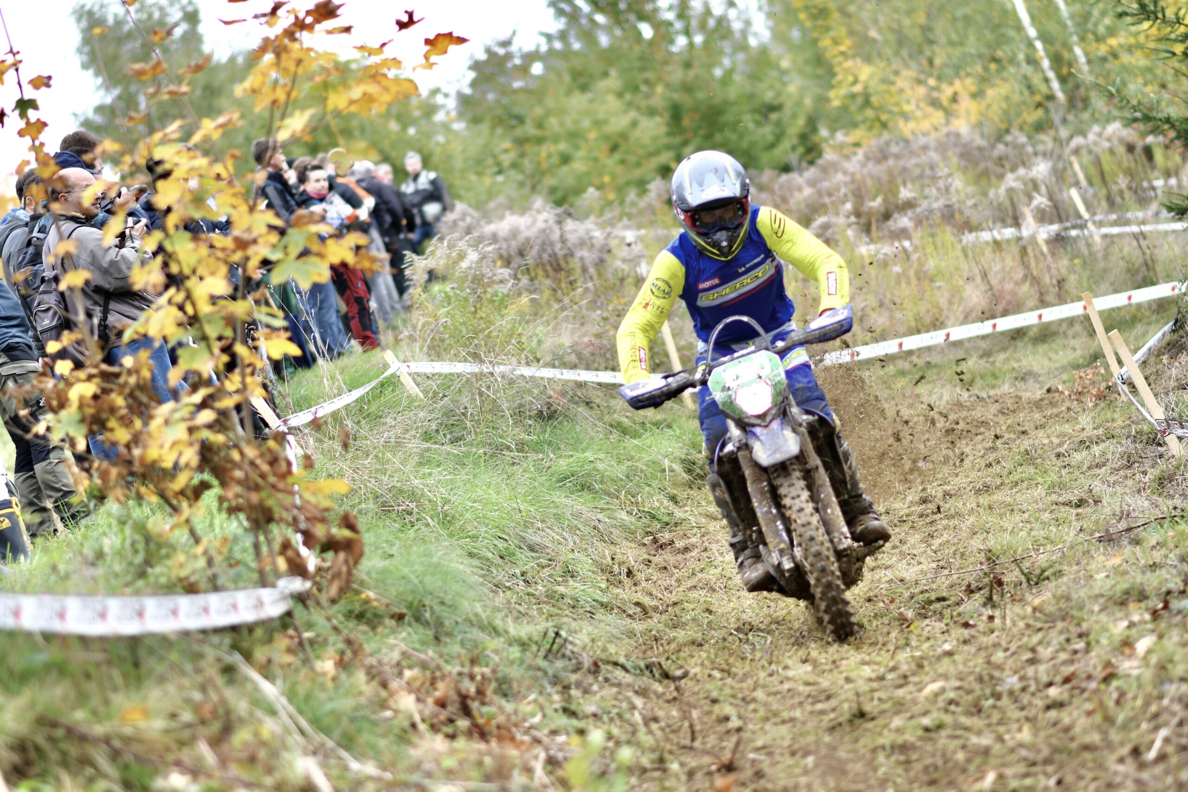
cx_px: 594
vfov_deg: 10.8
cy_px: 396
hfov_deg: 16.1
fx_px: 4191
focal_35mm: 127
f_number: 2
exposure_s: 1/1000
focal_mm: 85
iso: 250
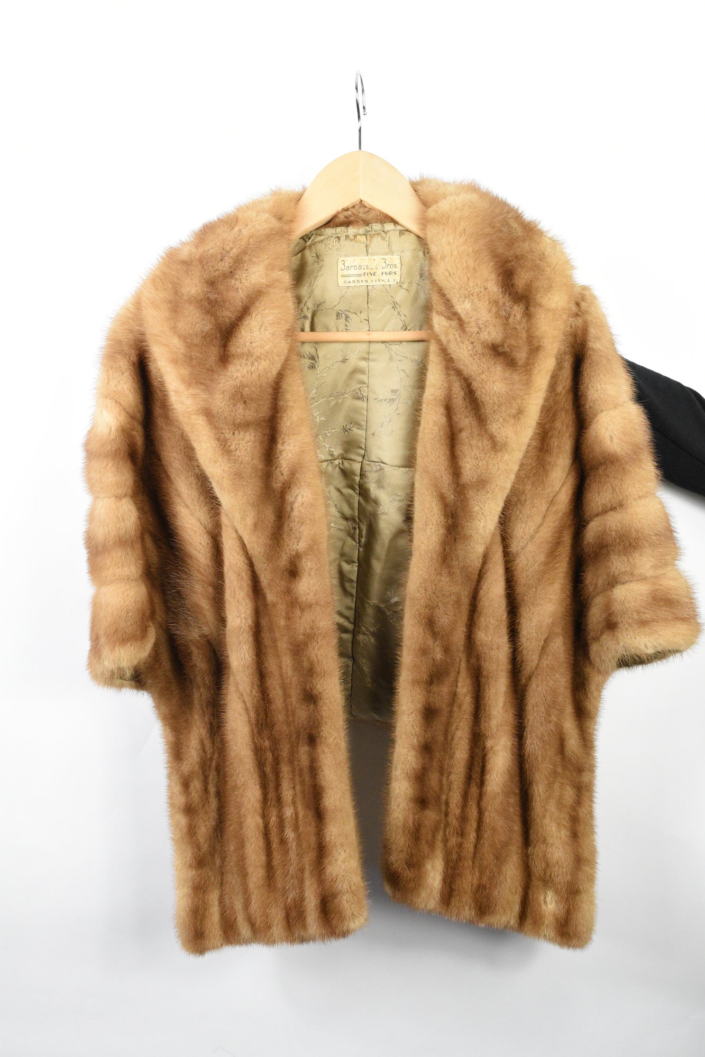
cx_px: 352
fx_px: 1058
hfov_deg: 36.9
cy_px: 528
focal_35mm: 36
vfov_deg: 53.1
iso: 2000
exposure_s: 1/80
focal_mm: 24
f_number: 8
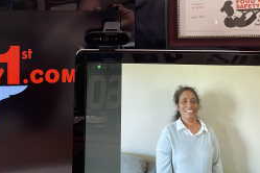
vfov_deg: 26.2
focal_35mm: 50
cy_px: 20
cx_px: 131
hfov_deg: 39.6
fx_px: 361
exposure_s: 1/60
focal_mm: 4.25
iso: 125
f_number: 1.8
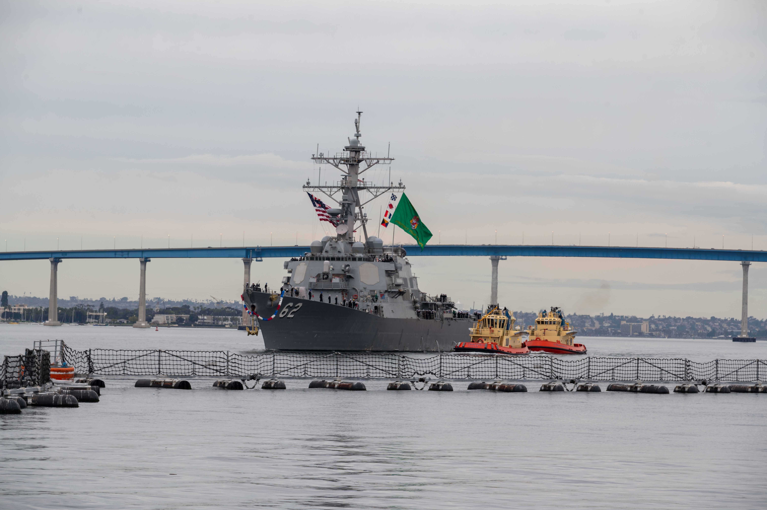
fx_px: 3832
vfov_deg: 7.6
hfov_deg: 11.4
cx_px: 384
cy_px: 255
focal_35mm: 180
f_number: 9
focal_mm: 180
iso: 100
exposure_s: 1/200
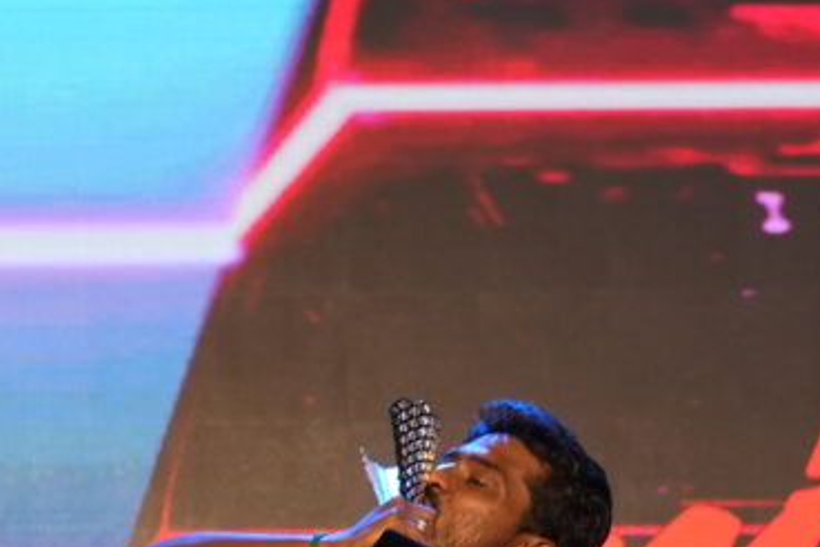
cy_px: 881
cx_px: 18
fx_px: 4145
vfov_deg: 7.4
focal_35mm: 182
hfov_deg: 11.2
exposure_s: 1/160
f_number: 2.8
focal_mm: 35
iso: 1250
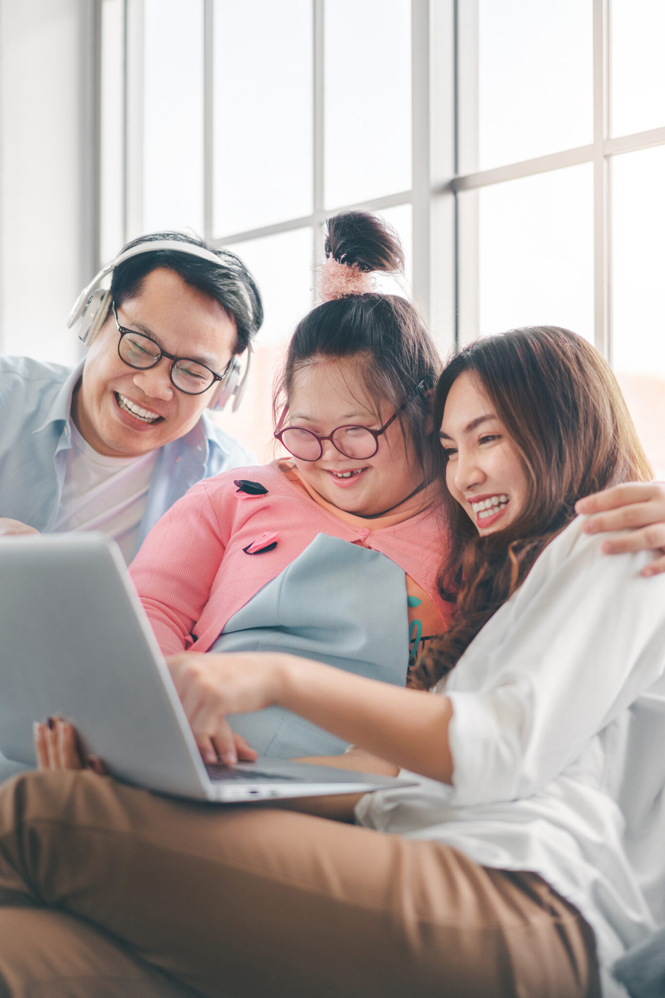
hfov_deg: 24.6
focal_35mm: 55
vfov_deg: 36.2
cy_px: 499
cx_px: 332
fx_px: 1524
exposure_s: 1/640
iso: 160
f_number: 1.8
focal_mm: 55
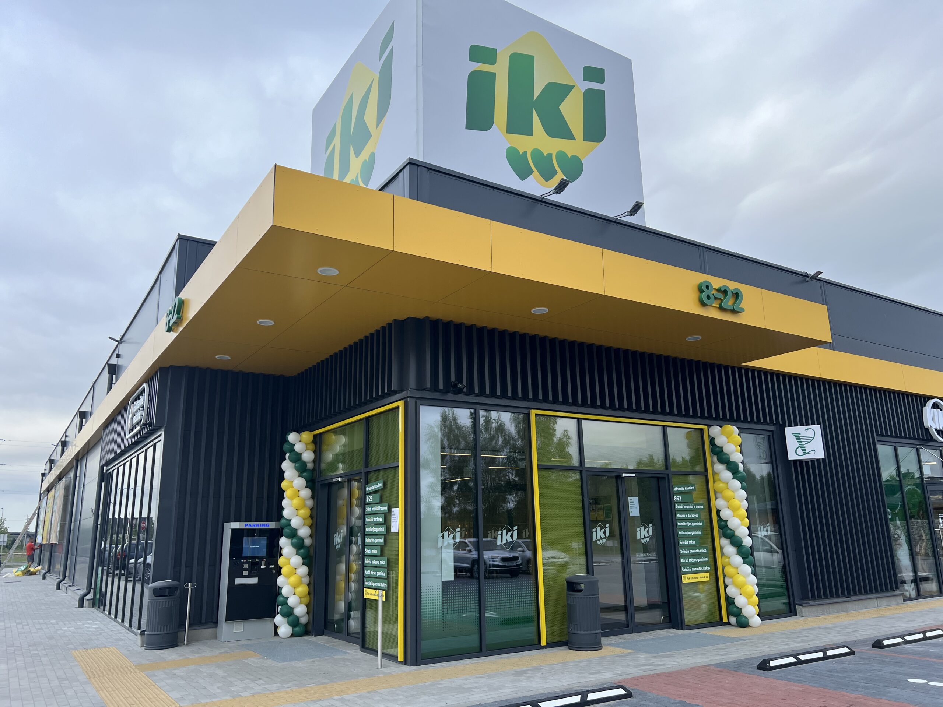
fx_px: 708
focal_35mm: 26
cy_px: 354
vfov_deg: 53.1
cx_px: 472
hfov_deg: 67.3
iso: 50
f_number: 1.5
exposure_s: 1/887
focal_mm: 5.7
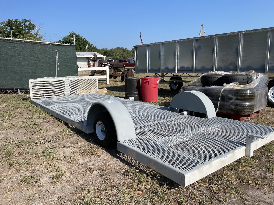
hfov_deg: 67.3
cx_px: 137
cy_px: 102
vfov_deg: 53.1
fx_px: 206
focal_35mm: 26
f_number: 1.6
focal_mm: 4.2
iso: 32
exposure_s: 1/3401
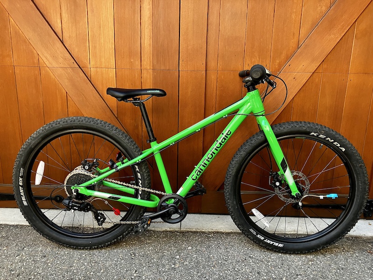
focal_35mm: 28
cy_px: 140
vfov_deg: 49.7
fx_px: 302
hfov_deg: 63.4
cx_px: 186
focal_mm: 3.99
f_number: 1.8
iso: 80
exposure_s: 1/96
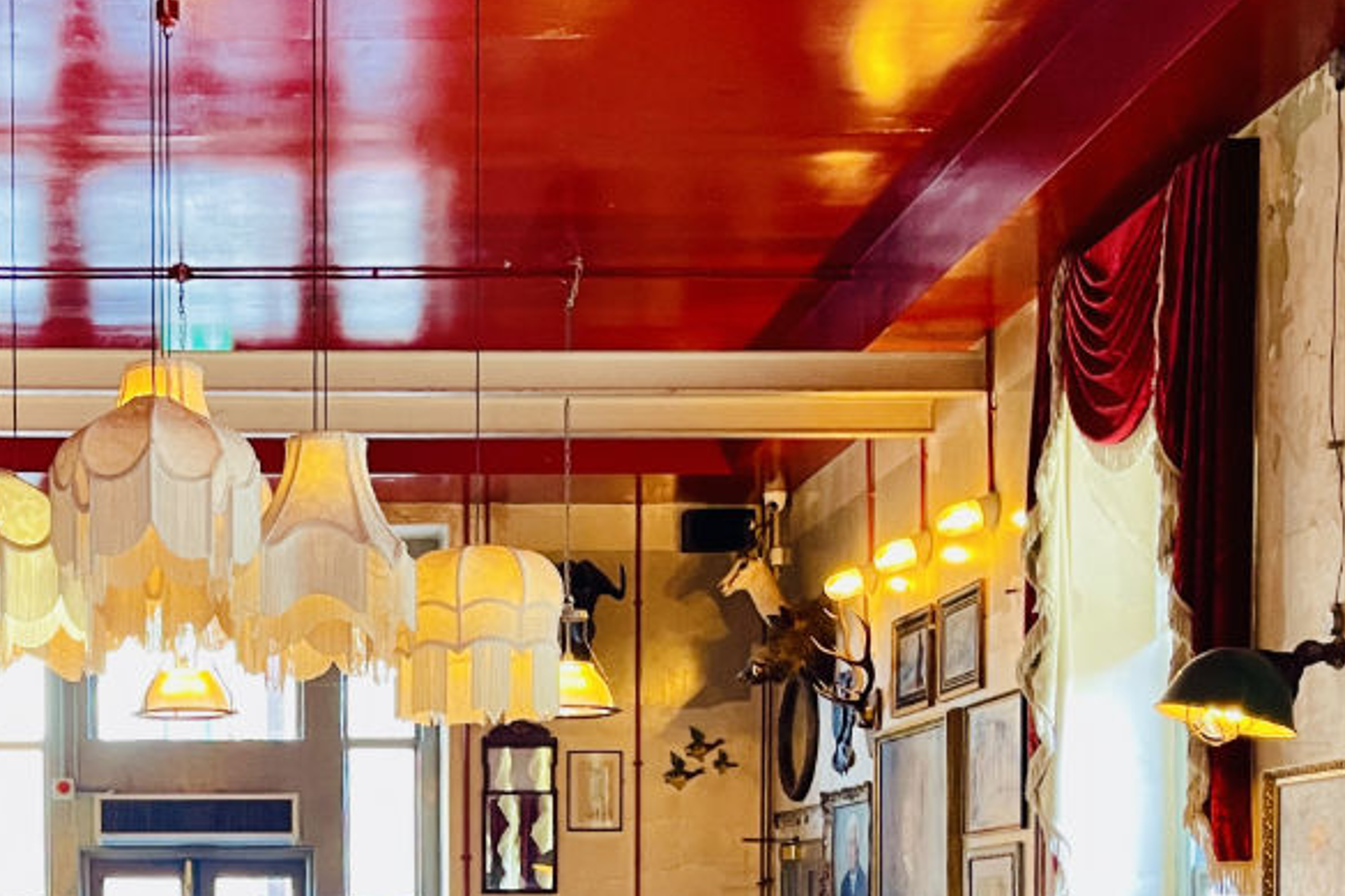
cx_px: 302
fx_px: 2129
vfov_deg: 22.5
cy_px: 981
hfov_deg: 34.2
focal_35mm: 57
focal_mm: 5.1
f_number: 1.6
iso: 400
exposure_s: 1/50
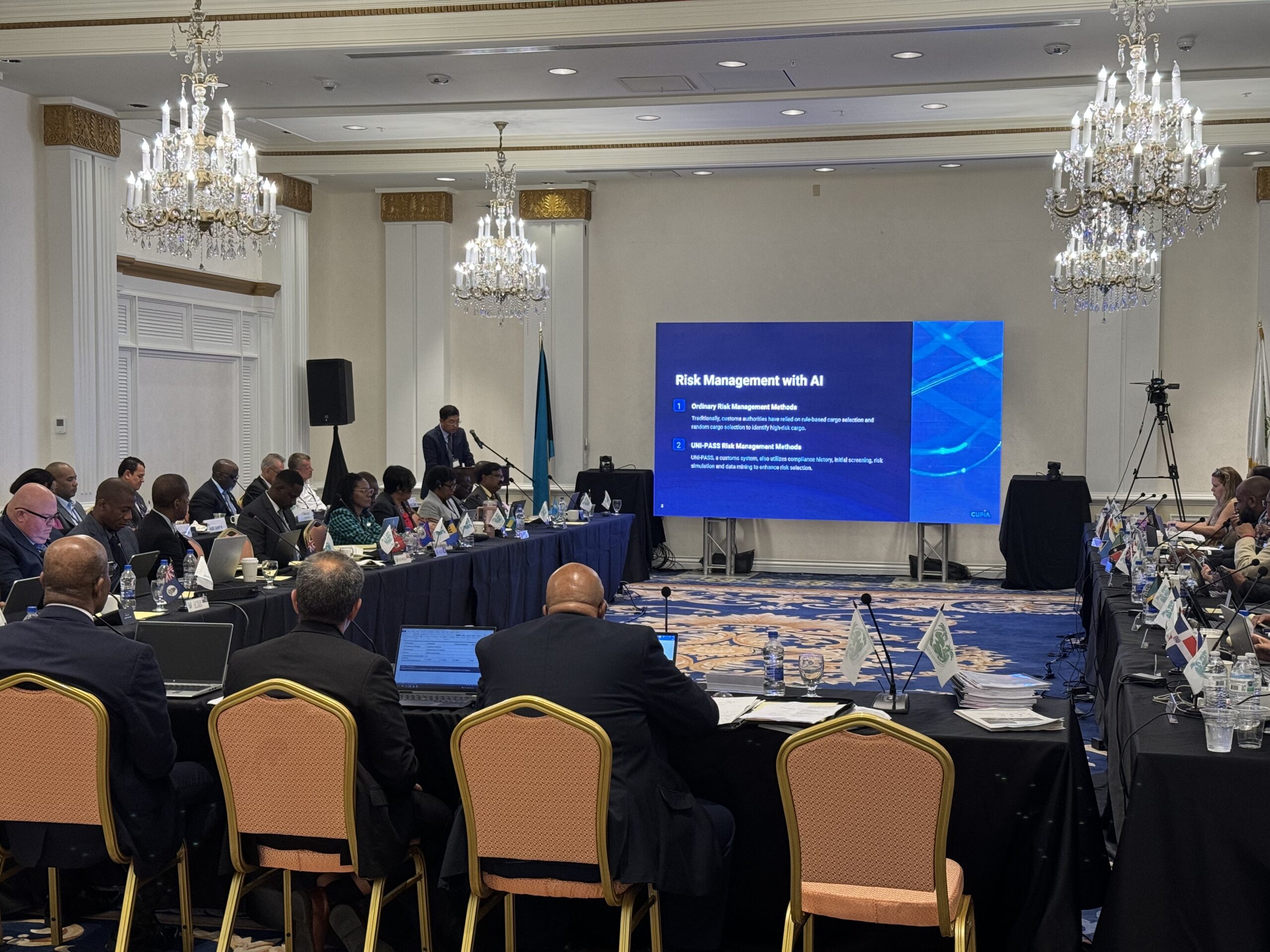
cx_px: 635
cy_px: 476
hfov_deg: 39.7
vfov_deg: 30.3
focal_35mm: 48
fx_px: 1761
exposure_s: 1/60
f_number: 1.78
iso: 160
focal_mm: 6.76
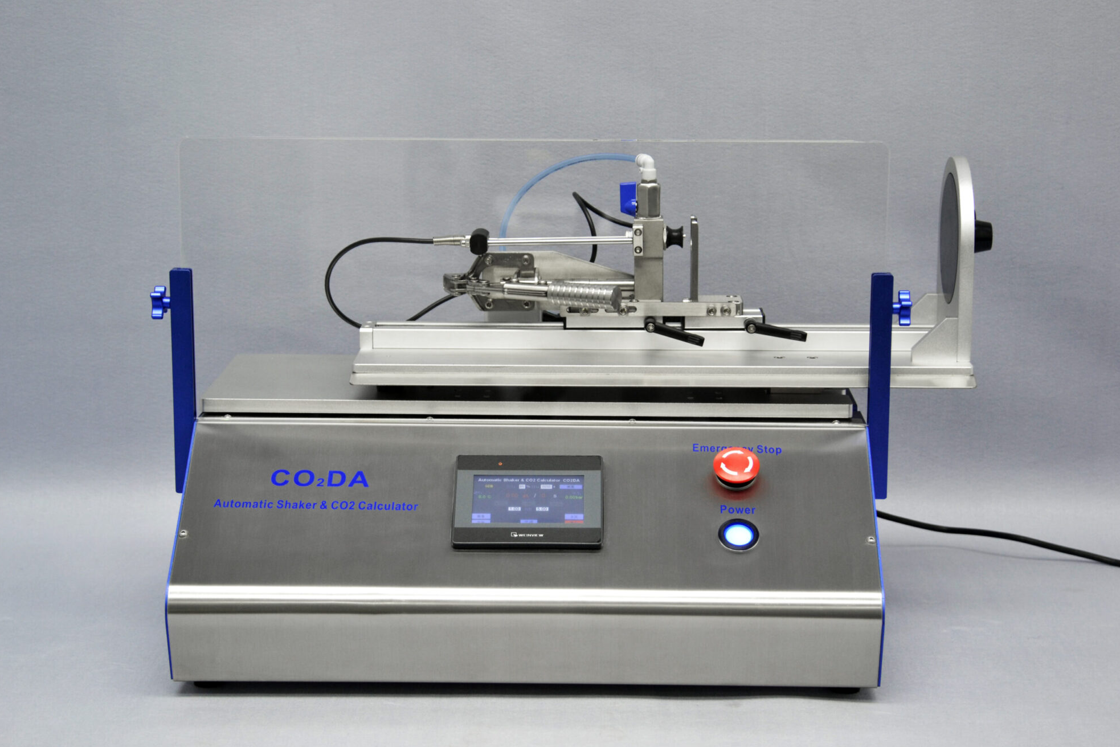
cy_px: 375
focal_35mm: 75
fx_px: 2333
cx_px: 545
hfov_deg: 27.0
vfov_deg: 18.2
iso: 400
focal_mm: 48
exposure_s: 1/40
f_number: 4.2
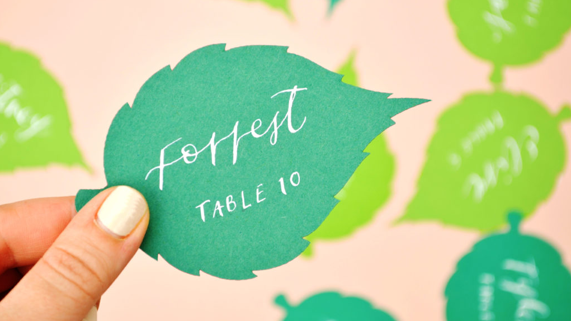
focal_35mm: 87
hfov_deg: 24.6
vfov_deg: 14.0
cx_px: 285
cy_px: 162
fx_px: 1310
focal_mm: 55
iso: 100
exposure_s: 1/25
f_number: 5.6
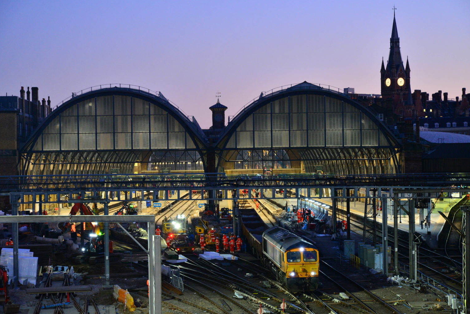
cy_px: 157
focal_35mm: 86
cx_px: 235
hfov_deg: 23.6
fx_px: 1123
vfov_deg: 15.9
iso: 1000
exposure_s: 1/10
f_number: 7.1
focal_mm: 85
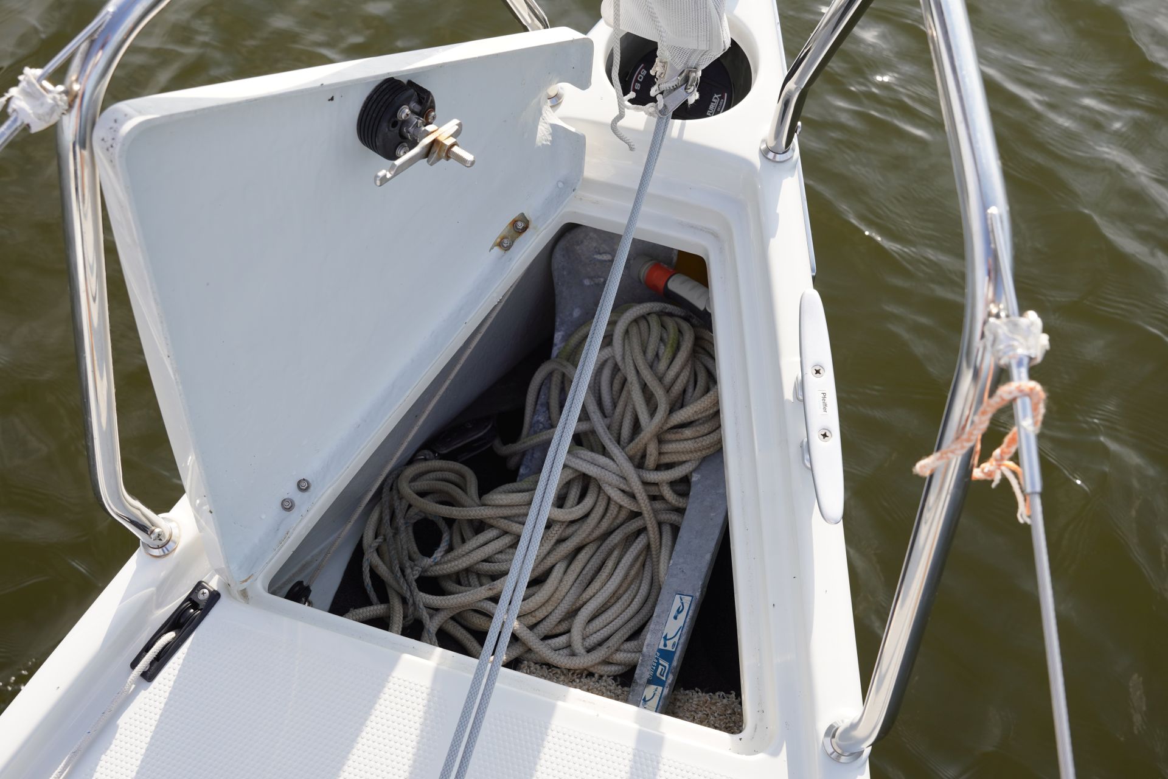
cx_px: 584
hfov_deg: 51.1
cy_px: 390
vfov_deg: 35.4
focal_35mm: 38
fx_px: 1221
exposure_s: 1/320
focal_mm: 25.1
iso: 100
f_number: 5.6
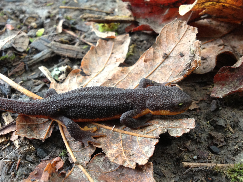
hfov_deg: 39.3
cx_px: 85
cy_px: 92
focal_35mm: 48
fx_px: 337
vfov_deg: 30.3
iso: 125
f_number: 2.4
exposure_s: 1/20
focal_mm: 4.28
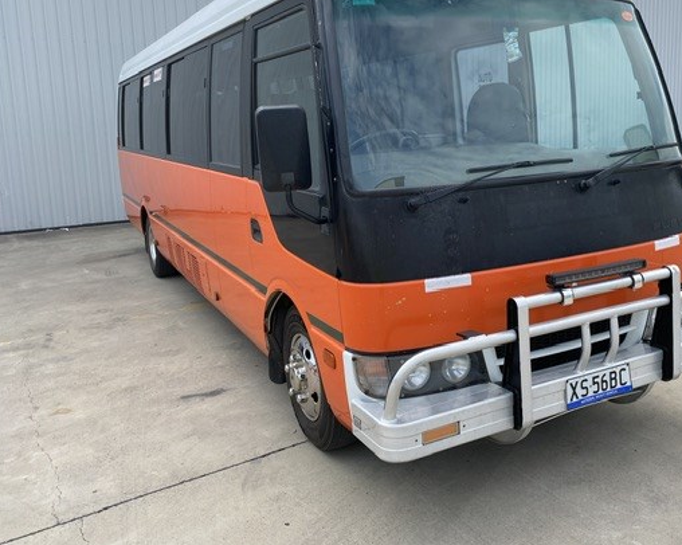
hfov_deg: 55.4
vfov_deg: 45.7
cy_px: 236
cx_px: 396
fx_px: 646
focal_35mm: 32
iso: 32
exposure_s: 1/1103
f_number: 1.8
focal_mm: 4.25
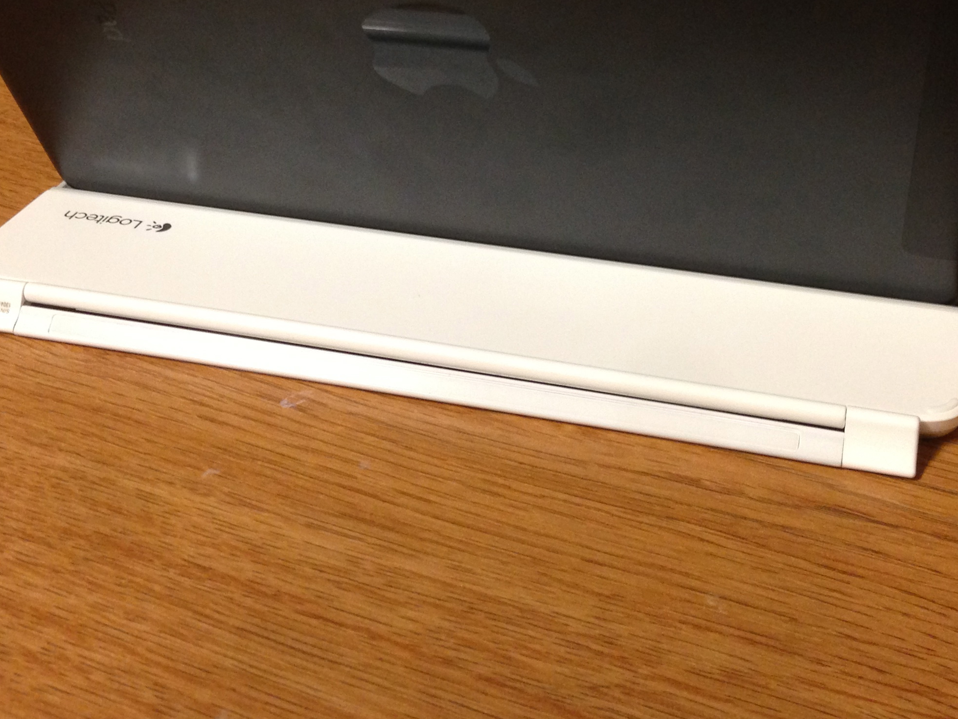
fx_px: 1522
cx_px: 488
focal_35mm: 55
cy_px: 127
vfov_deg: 26.0
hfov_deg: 34.9
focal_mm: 4.13
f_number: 2.4
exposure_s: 1/20
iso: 250
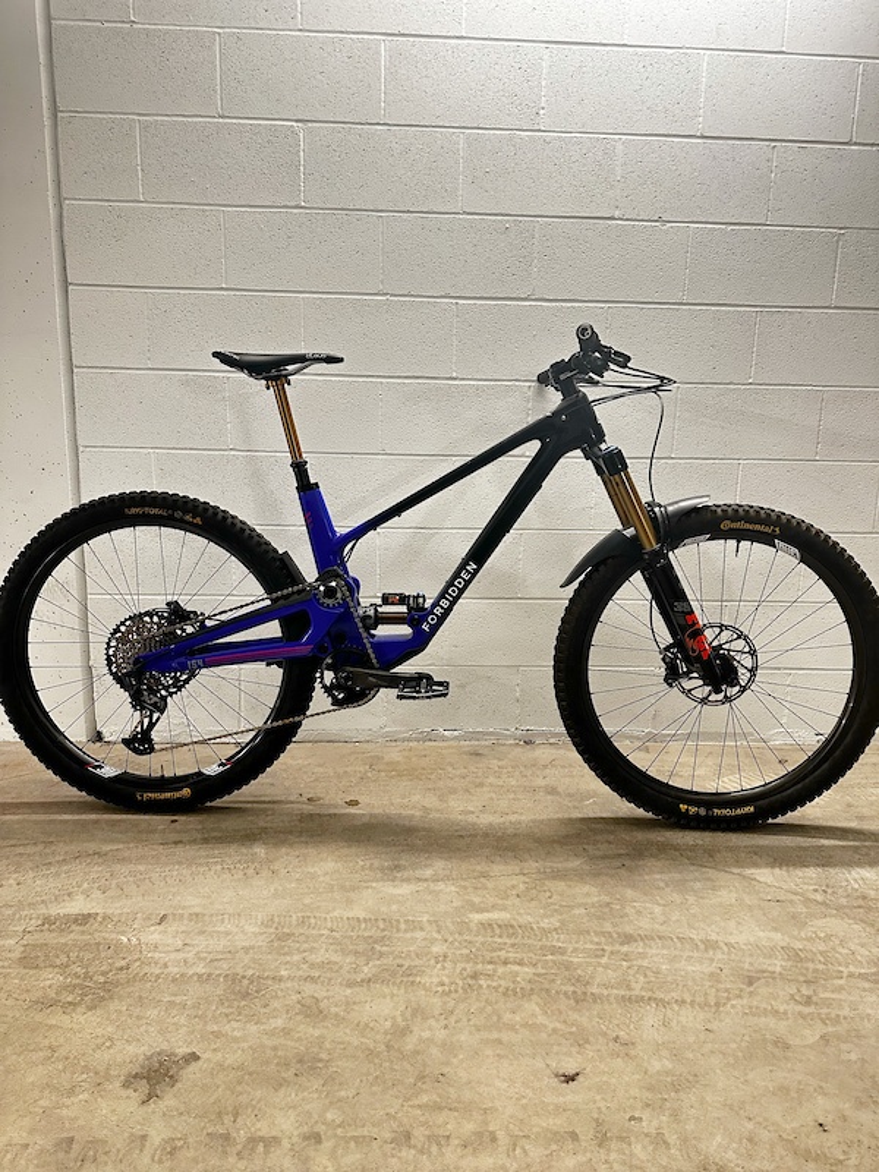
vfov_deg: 71.6
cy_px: 586
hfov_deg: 56.8
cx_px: 440
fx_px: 813
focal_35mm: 24
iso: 640
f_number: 1.78
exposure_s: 1/60
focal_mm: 6.86
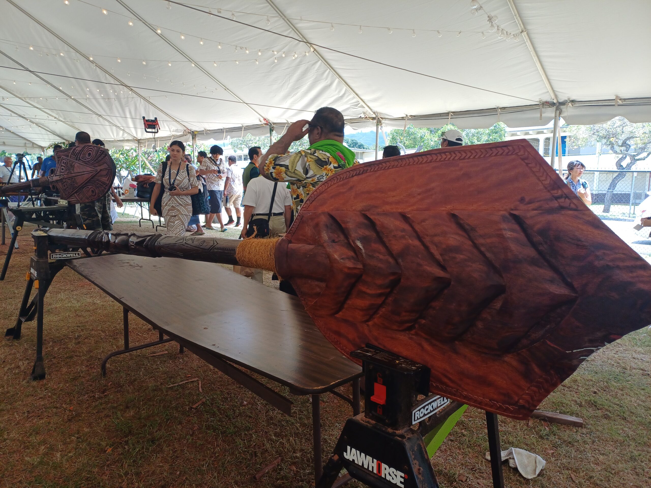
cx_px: 326
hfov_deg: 69.4
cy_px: 244
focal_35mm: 25
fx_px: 470
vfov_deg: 54.9
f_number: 1.8
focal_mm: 4.65
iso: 50
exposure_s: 1/146
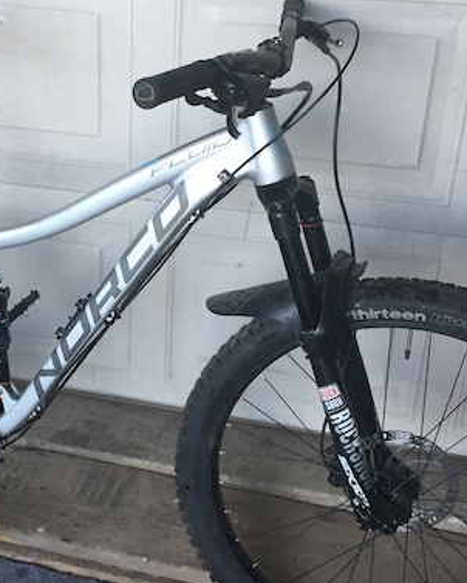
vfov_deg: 31.4
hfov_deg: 25.2
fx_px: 1036
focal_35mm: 60
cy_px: 337
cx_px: 127
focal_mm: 4.15
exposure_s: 1/30
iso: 40
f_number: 2.2
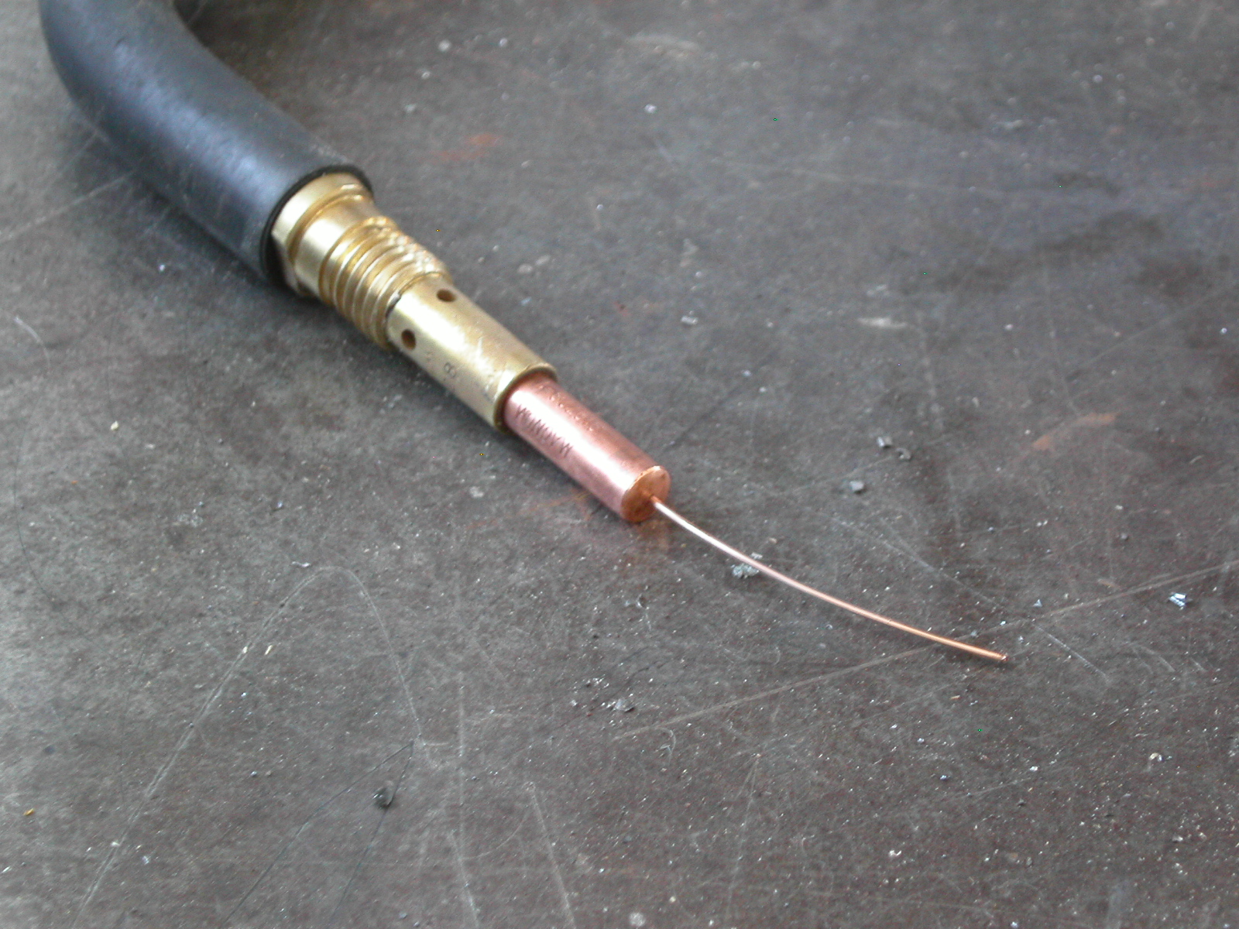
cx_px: 620
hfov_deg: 17.3
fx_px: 4080
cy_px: 464
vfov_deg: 13.0
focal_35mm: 114
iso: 200
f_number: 4.7
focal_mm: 23.4
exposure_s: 1/10
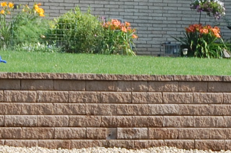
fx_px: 2225
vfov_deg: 4.0
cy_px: 93
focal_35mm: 347
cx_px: 224
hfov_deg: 5.9
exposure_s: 1/250
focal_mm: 46
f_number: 8
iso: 200
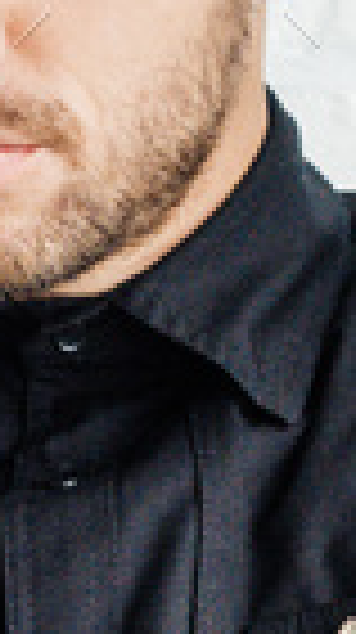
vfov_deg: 6.6
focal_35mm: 329
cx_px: 144
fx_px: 5538
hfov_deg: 3.7
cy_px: 531
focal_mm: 50
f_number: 3.5
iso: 640
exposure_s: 1/160
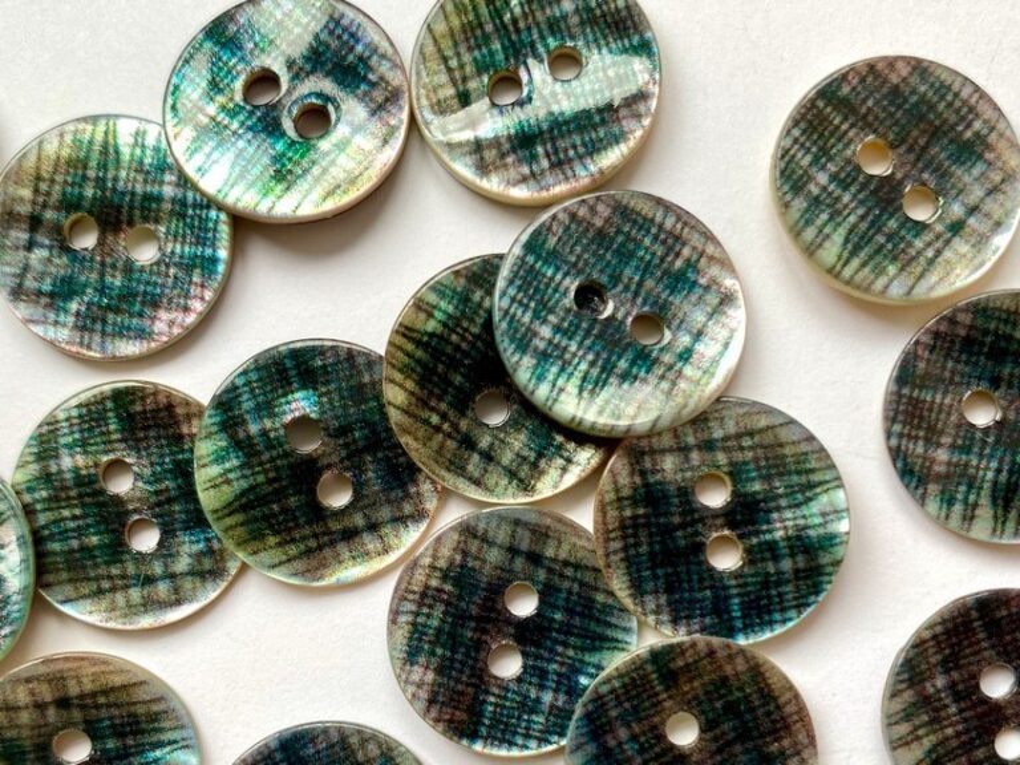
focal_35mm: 25
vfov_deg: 54.9
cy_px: 382
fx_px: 737
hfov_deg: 69.4
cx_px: 510
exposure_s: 1/133
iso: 32
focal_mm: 4.25
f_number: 1.8
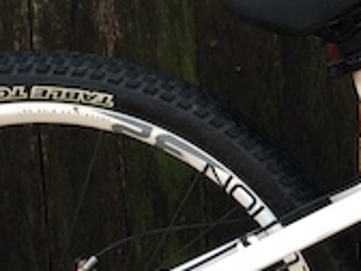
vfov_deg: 10.4
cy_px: 202
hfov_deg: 13.0
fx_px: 1491
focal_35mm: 143
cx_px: 561
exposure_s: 1/120
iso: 40
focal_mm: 4.12
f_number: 2.2
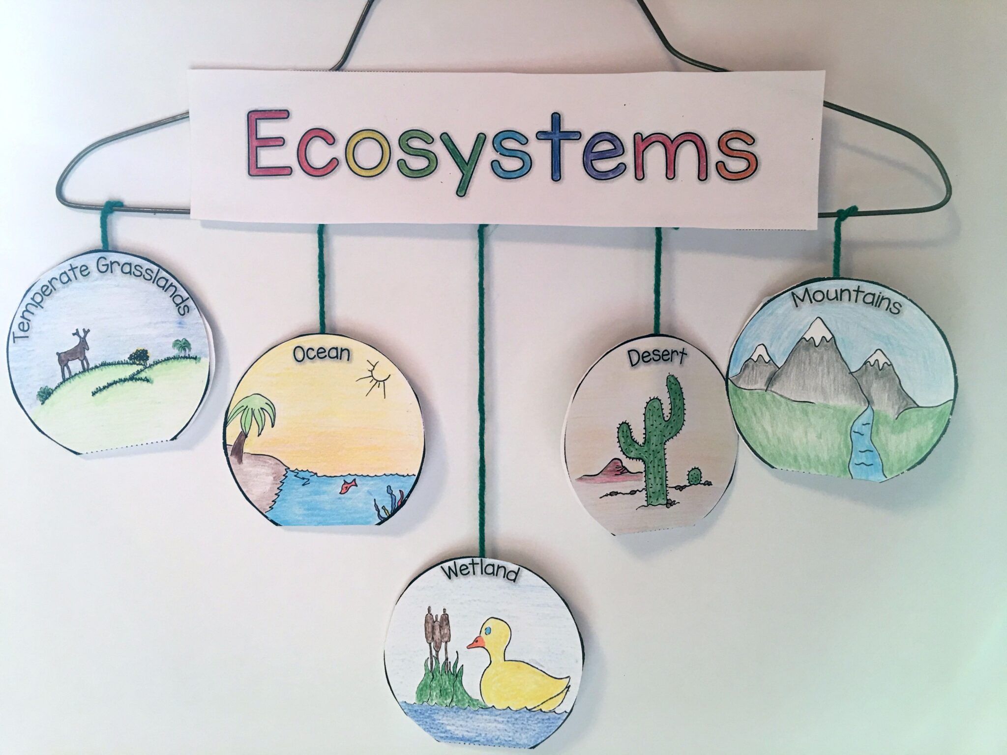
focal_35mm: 29
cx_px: 504
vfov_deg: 48.2
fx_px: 844
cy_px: 378
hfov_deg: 61.7
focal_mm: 4.15
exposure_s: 1/15
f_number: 2.2
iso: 25
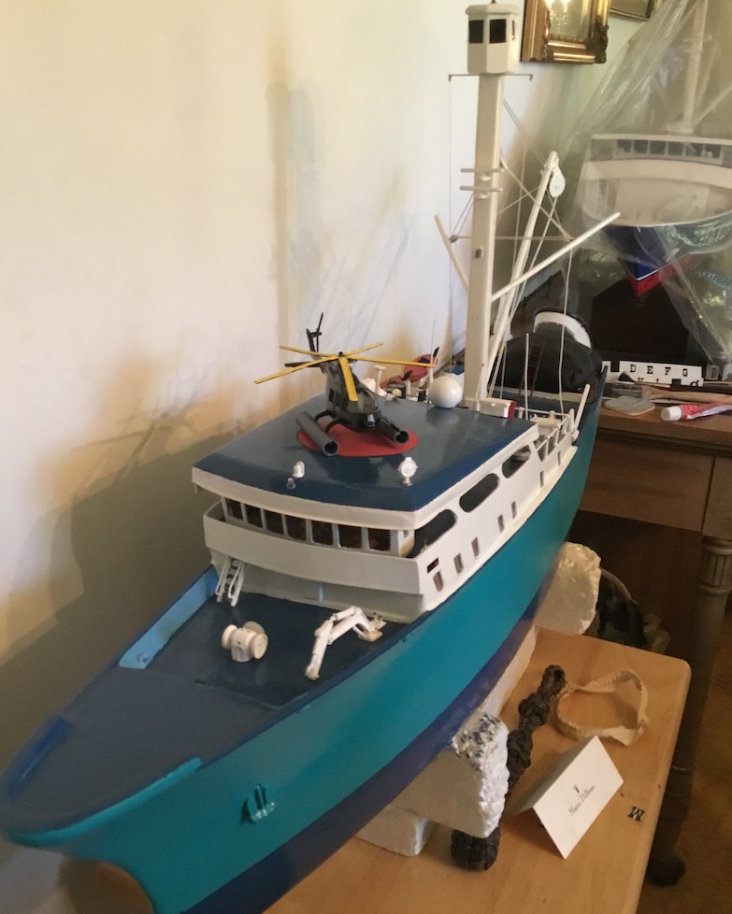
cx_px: 360
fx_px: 893
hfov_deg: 44.6
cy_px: 481
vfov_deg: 54.2
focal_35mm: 33
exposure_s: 1/15
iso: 500
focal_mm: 3.3
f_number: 2.4
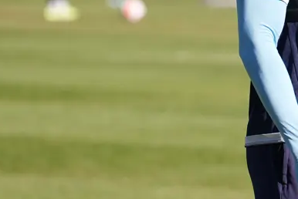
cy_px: 4
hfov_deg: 3.9
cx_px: 380
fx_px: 4399
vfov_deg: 2.6
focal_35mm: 531
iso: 80
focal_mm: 171
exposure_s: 1/640
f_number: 4.5
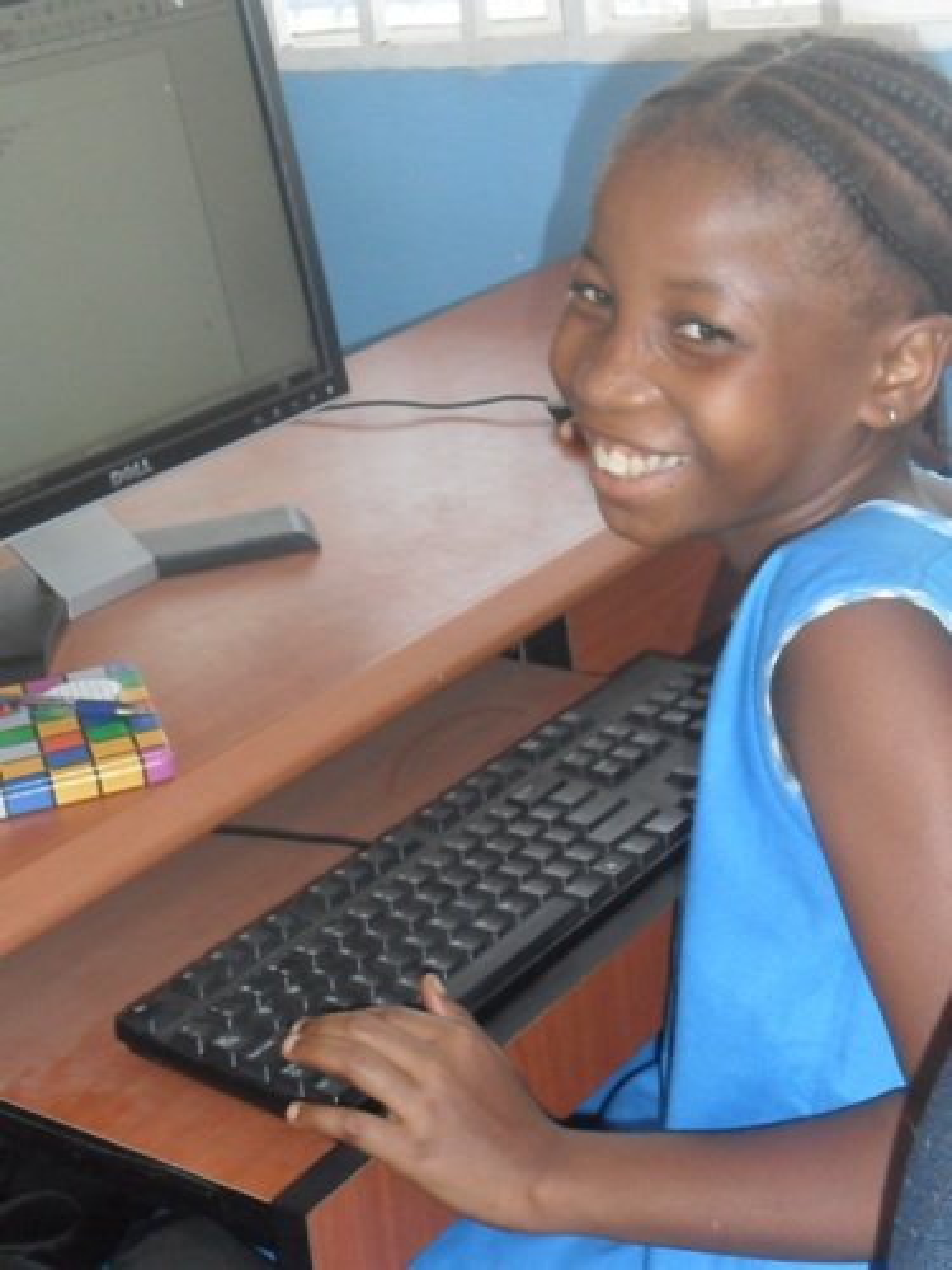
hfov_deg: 23.3
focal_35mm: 63
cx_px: 476
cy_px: 635
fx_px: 2310
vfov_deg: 30.7
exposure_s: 1/60
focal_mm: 11.2
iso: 320
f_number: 5.6
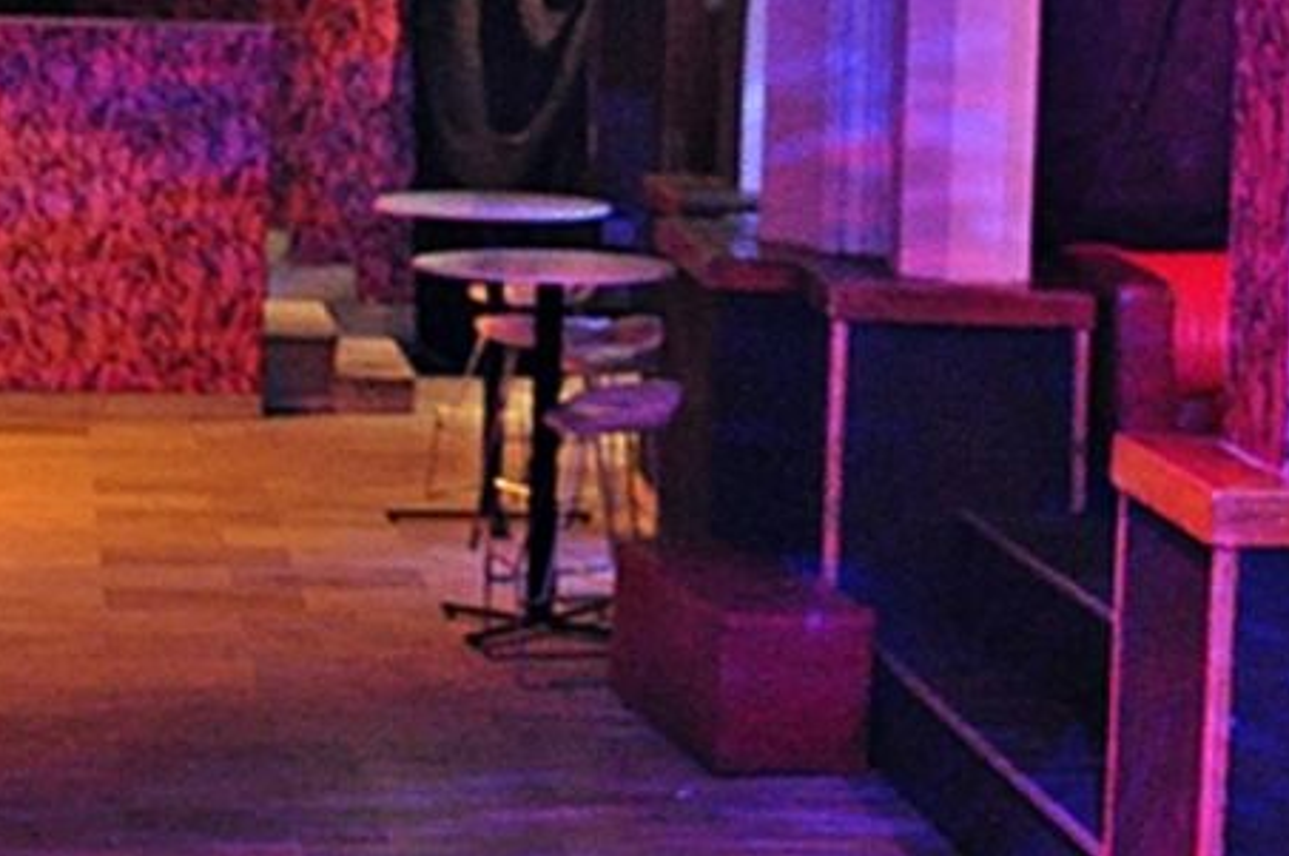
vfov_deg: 10.5
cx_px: 888
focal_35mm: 129
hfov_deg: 15.9
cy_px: -46
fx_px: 4614
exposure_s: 1/4
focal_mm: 26
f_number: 4.2
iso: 1600
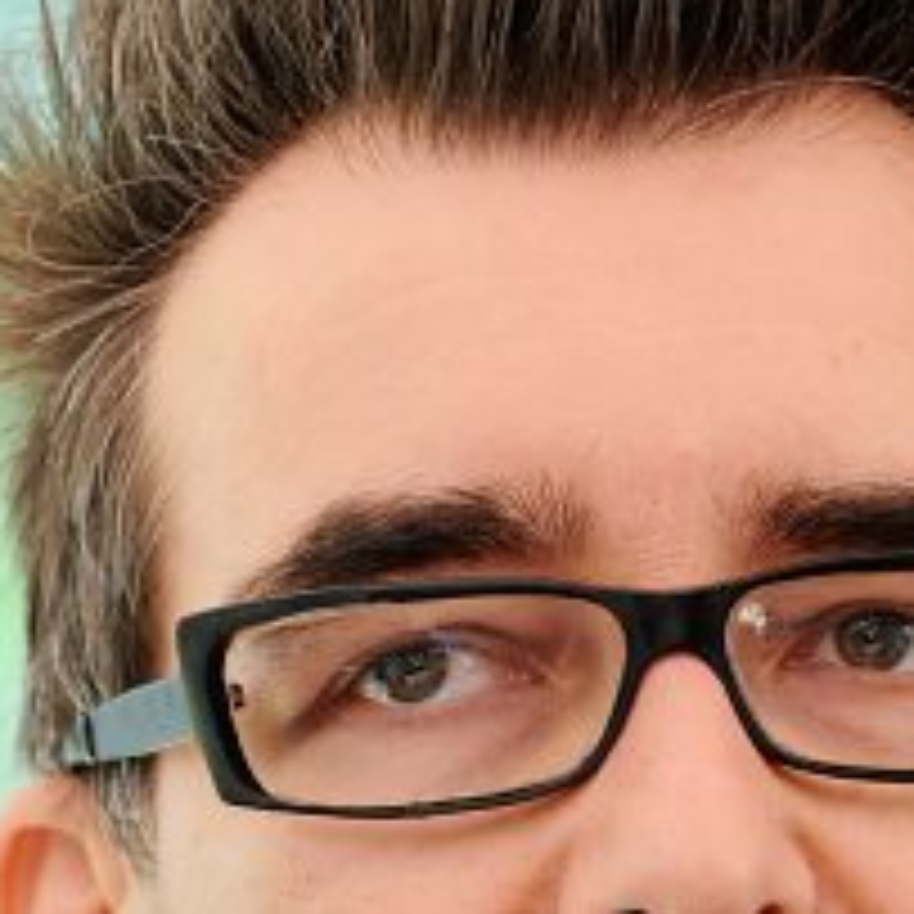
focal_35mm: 434
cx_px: 792
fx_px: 12965
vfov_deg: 4.0
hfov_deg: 4.0
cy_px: 1148
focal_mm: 130
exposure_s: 1/200
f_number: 7.1
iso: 800
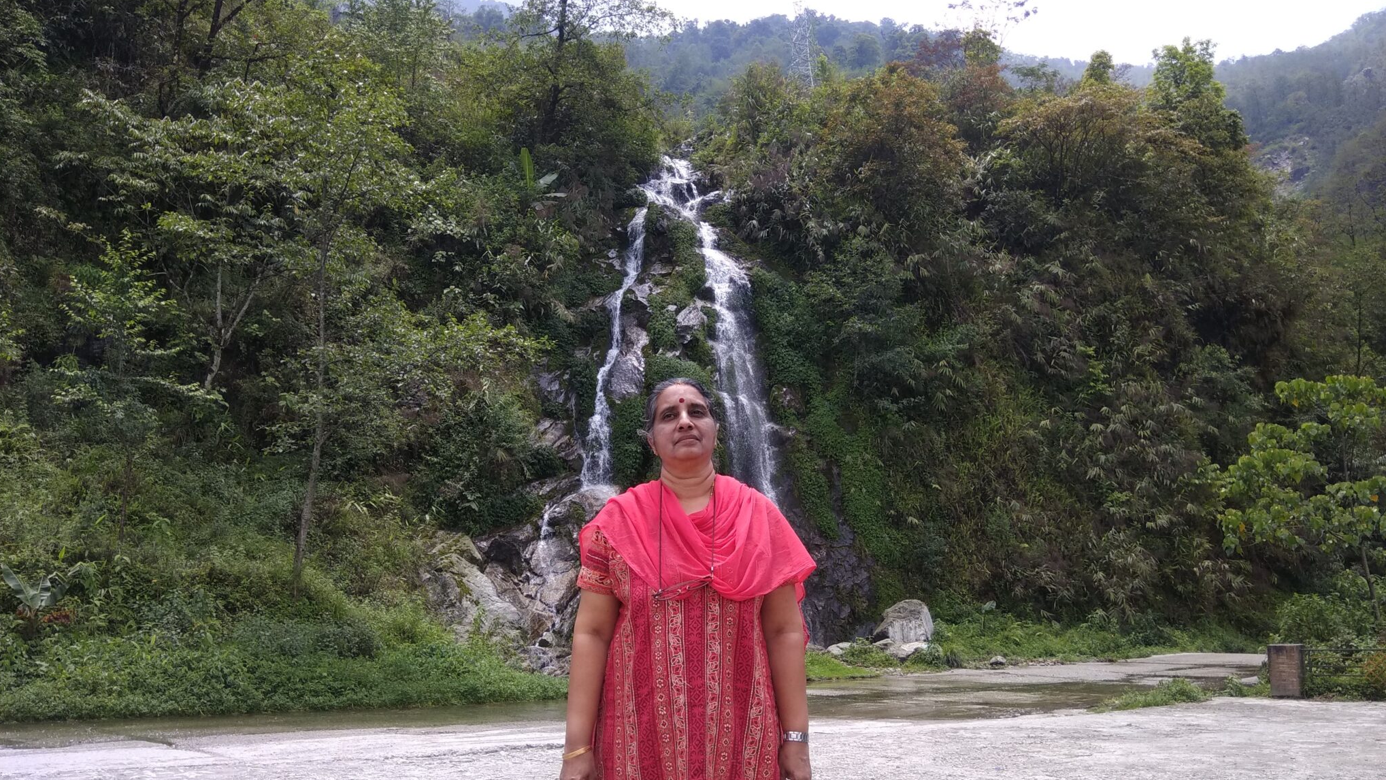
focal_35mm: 23
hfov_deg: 78.7
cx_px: 690
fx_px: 845
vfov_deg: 49.4
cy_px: 438
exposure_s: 1/646
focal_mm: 3.57
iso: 100
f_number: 2
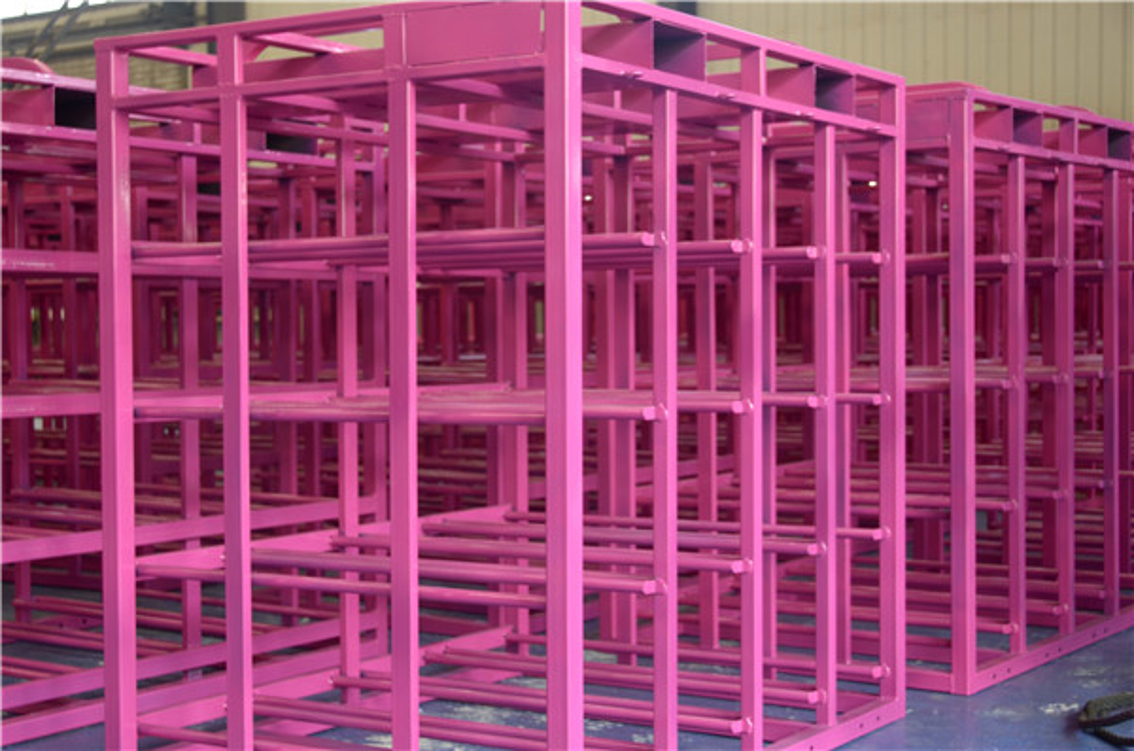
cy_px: 376
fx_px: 1697
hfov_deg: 37.0
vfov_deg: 24.9
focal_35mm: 54
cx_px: 567
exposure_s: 1/15
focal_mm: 36
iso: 100
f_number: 5.6
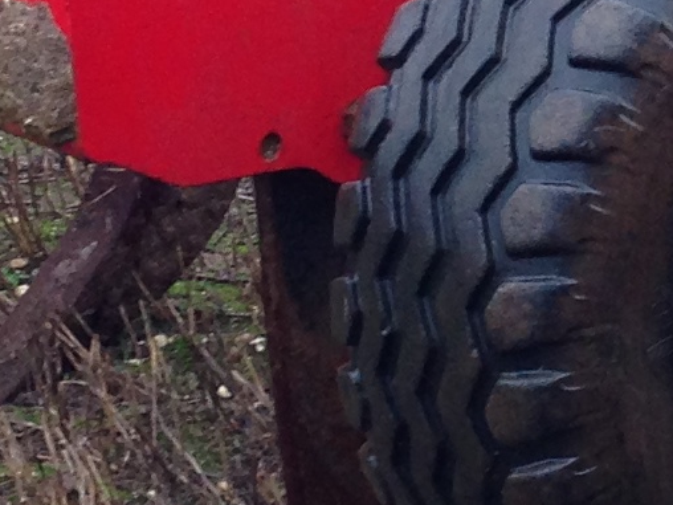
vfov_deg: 7.0
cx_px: 612
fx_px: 4122
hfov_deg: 9.3
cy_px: 167
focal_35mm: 212
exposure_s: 1/120
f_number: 2.4
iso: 80
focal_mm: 4.12
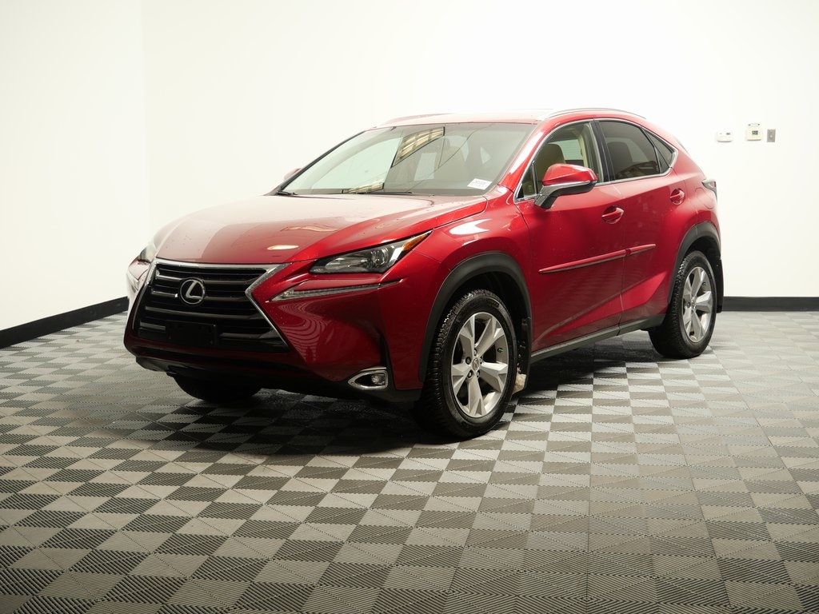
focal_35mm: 46
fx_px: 1088
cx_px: 410
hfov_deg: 41.2
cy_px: 307
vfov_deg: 31.5
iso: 250
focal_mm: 23
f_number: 4.5
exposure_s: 1/200
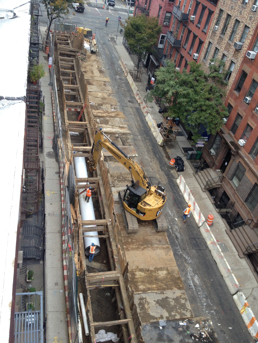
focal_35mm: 35
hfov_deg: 40.7
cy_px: 172
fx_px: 348
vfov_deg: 52.6
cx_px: 129
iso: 80
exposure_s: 1/120
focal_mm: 4.28
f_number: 2.4
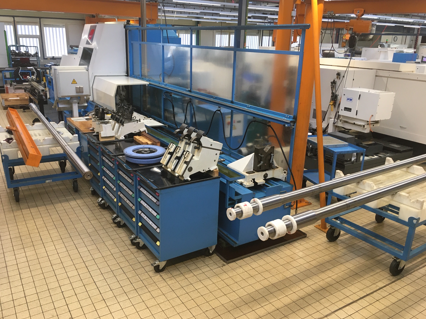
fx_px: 369
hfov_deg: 60.0
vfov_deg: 46.8
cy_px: 160
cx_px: 210
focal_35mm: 30
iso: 50
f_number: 2.2
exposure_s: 1/33
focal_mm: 4.15
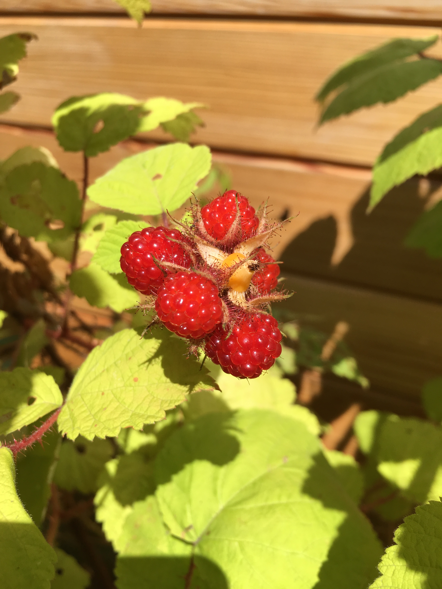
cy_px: 294
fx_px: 494
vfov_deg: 61.7
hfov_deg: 48.2
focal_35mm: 29
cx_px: 221
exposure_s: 1/1326
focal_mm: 4.15
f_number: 2.2
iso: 25
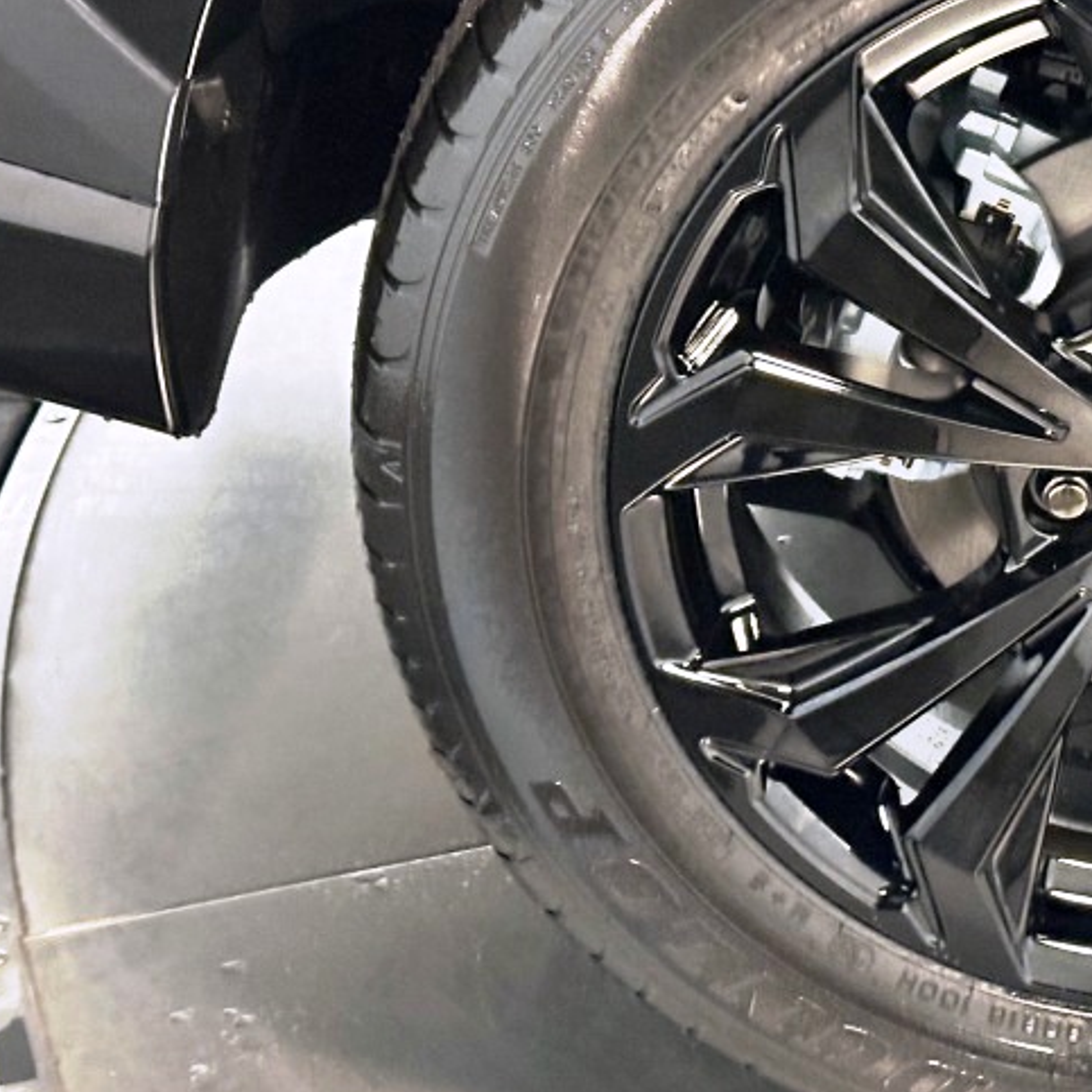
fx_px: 3212
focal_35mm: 90
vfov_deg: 19.3
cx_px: 1128
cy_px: 425
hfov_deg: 18.7
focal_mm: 6.86
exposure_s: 1/20
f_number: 1.78
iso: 640
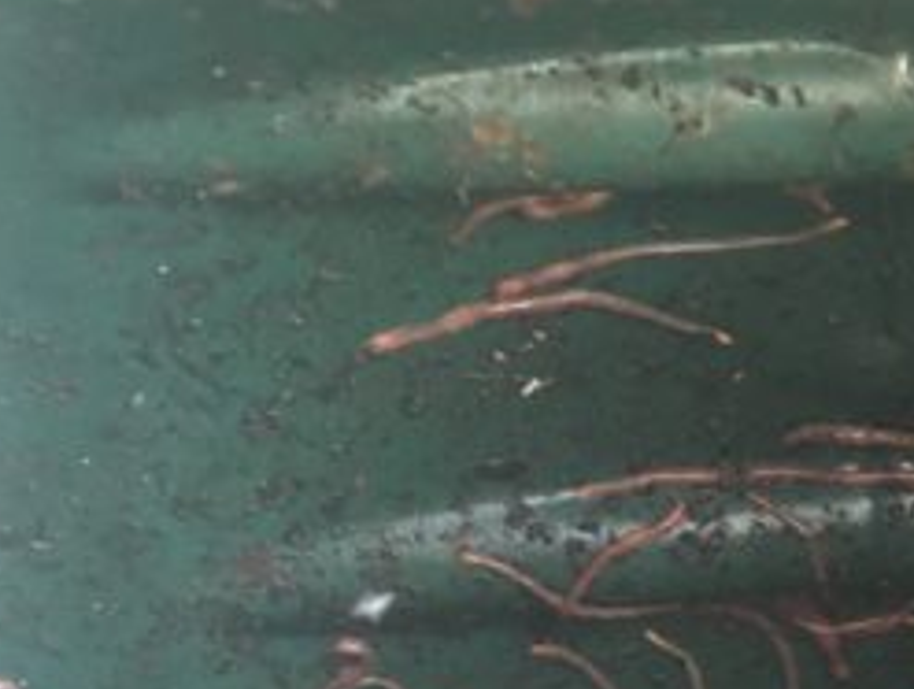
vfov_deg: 15.4
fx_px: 2380
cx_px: 1303
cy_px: 971
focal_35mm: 90
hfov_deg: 19.4
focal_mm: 4.15
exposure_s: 1/30
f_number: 2.2
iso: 200
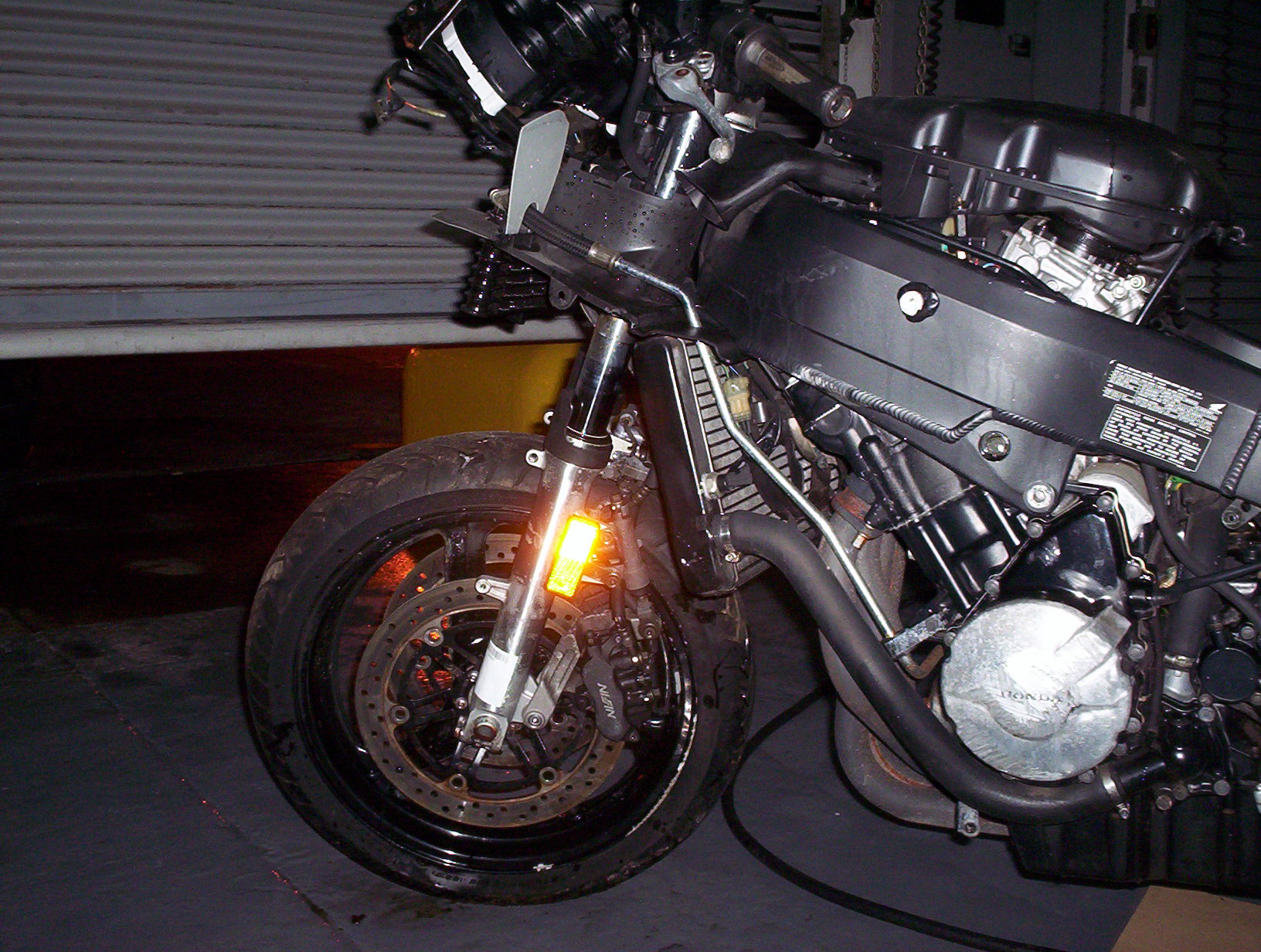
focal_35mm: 38
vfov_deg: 37.9
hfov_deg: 48.9
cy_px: 476
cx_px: 630
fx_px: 1388
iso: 140
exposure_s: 1/60
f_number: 4.5
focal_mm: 4.99
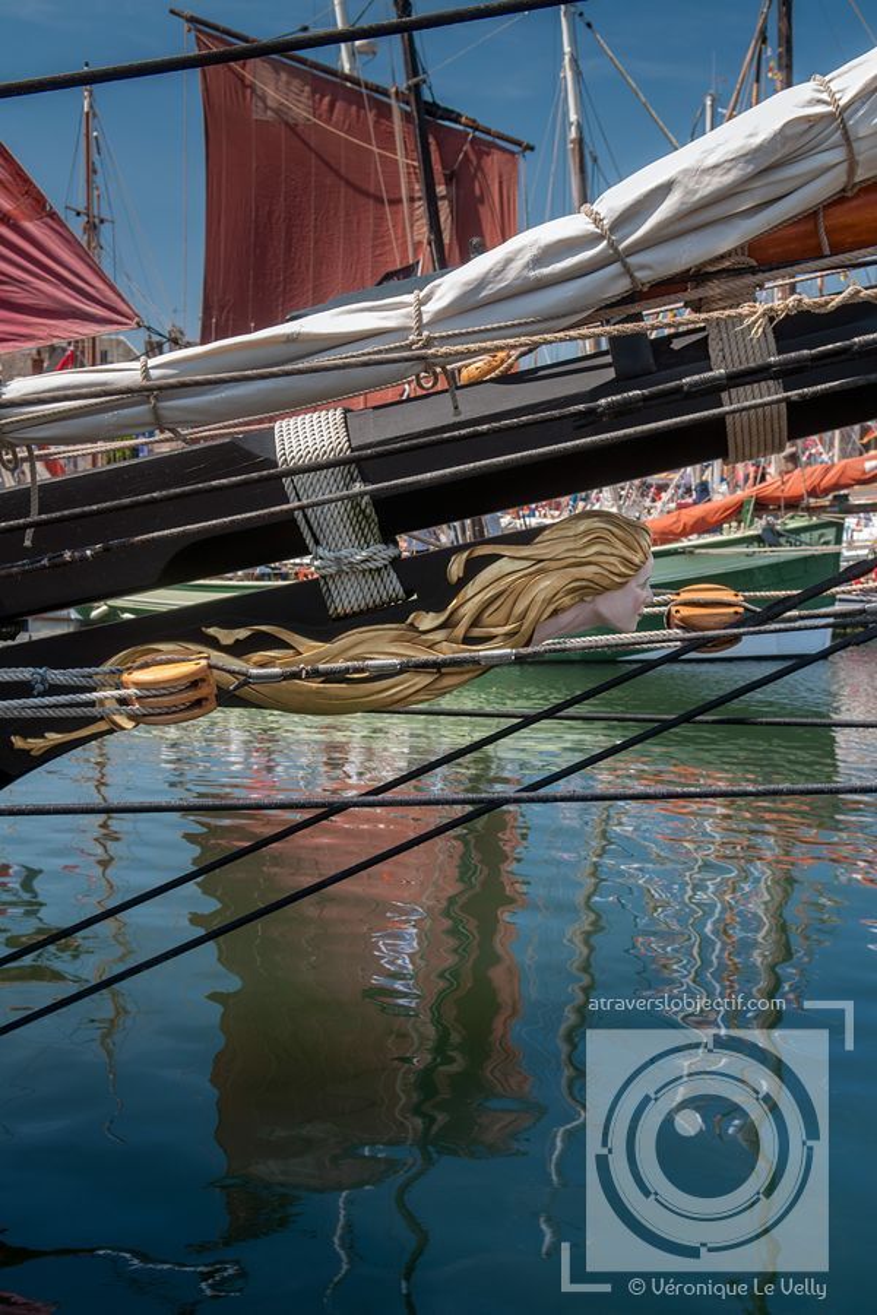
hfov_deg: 29.9
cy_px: 658
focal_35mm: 45
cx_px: 438
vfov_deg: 43.6
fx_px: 1644
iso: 200
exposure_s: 1/100
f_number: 5.6
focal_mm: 30
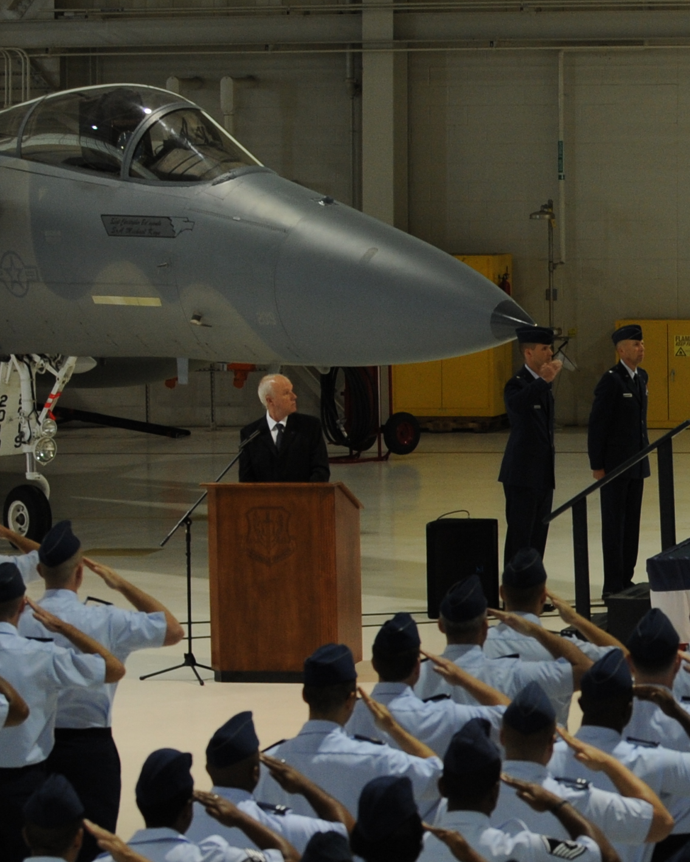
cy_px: 661
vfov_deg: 9.8
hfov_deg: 7.7
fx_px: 5027
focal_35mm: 197
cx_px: 1094
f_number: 5.6
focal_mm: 70
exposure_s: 1/80
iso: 1000
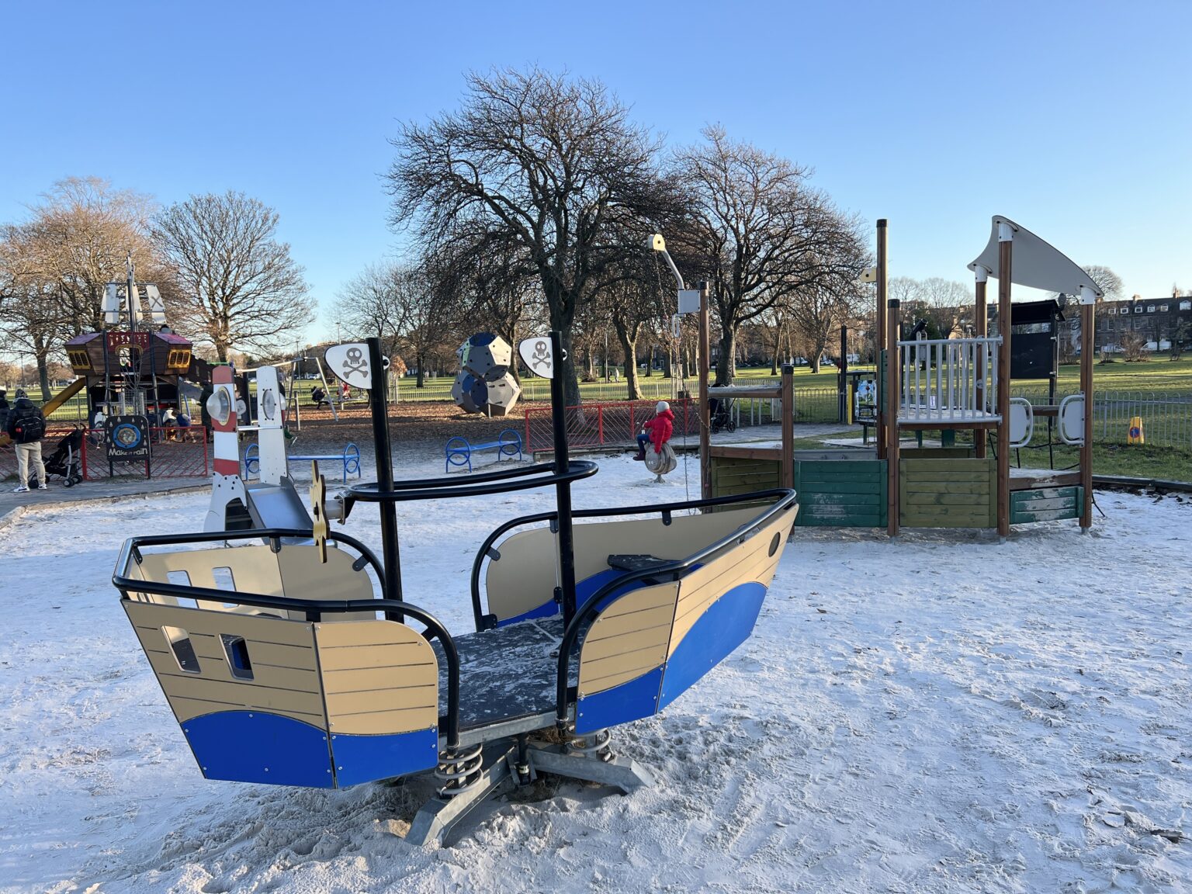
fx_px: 895
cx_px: 596
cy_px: 447
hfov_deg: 67.3
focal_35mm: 26
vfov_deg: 53.1
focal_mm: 5.7
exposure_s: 1/866
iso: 50
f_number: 1.5
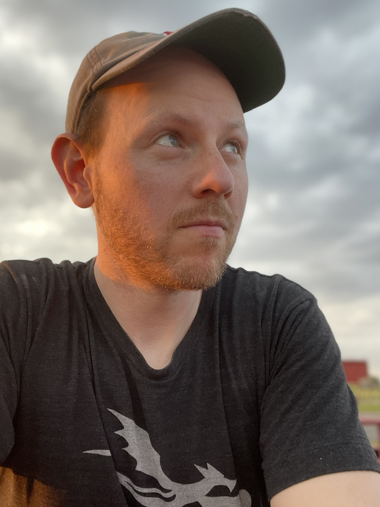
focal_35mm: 32
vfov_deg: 56.8
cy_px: 247
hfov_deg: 44.2
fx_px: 468
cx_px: 184
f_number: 2.2
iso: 125
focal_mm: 2.71
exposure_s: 1/60
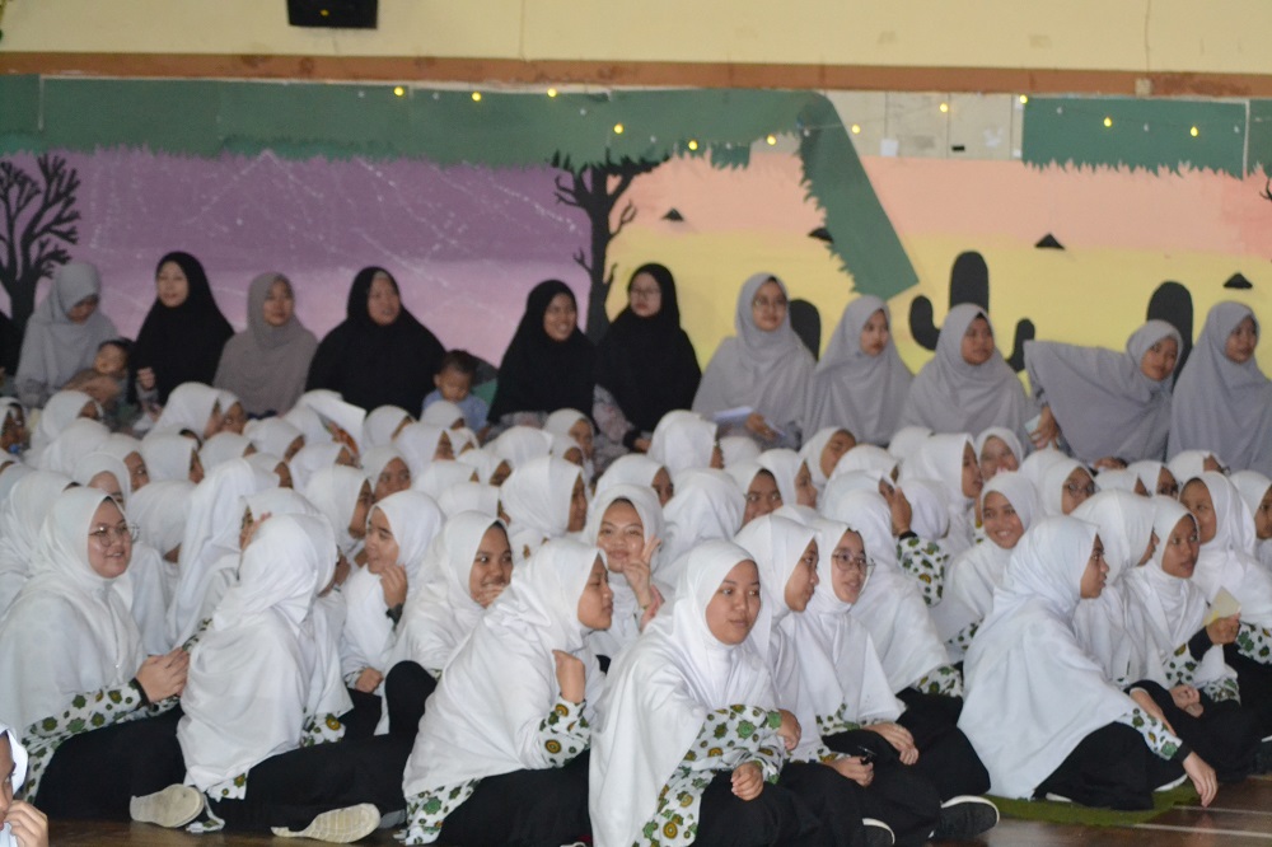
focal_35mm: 105
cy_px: 424
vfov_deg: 13.0
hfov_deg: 19.5
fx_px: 3709
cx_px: 636
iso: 3200
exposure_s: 1/60
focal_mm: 70
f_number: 4
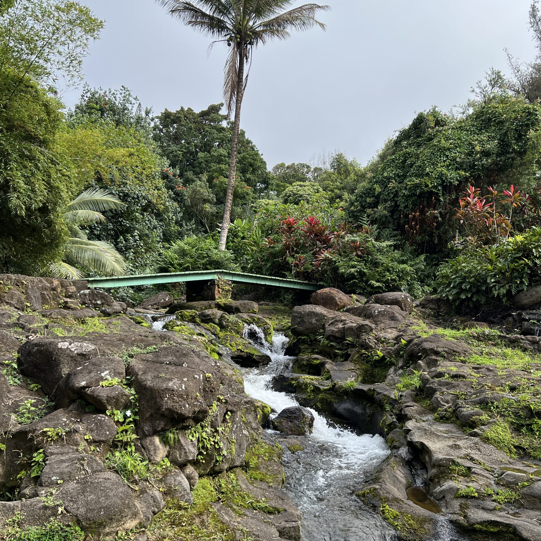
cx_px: 289
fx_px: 583
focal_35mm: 33
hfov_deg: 49.7
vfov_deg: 49.7
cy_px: 299
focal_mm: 5.7
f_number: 1.5
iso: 50
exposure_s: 1/2353
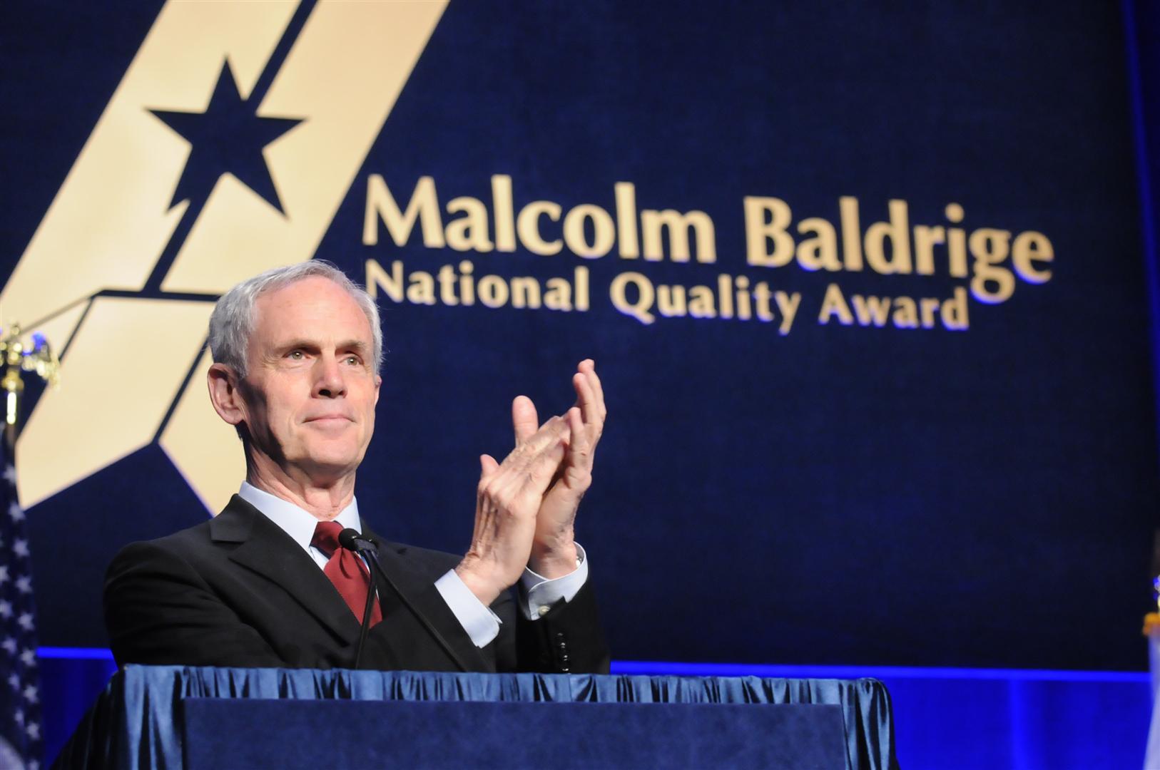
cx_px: 580
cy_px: 385
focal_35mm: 117
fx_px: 3765
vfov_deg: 11.7
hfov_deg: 17.5
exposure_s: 1/160
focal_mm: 78
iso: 2000
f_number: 4.5
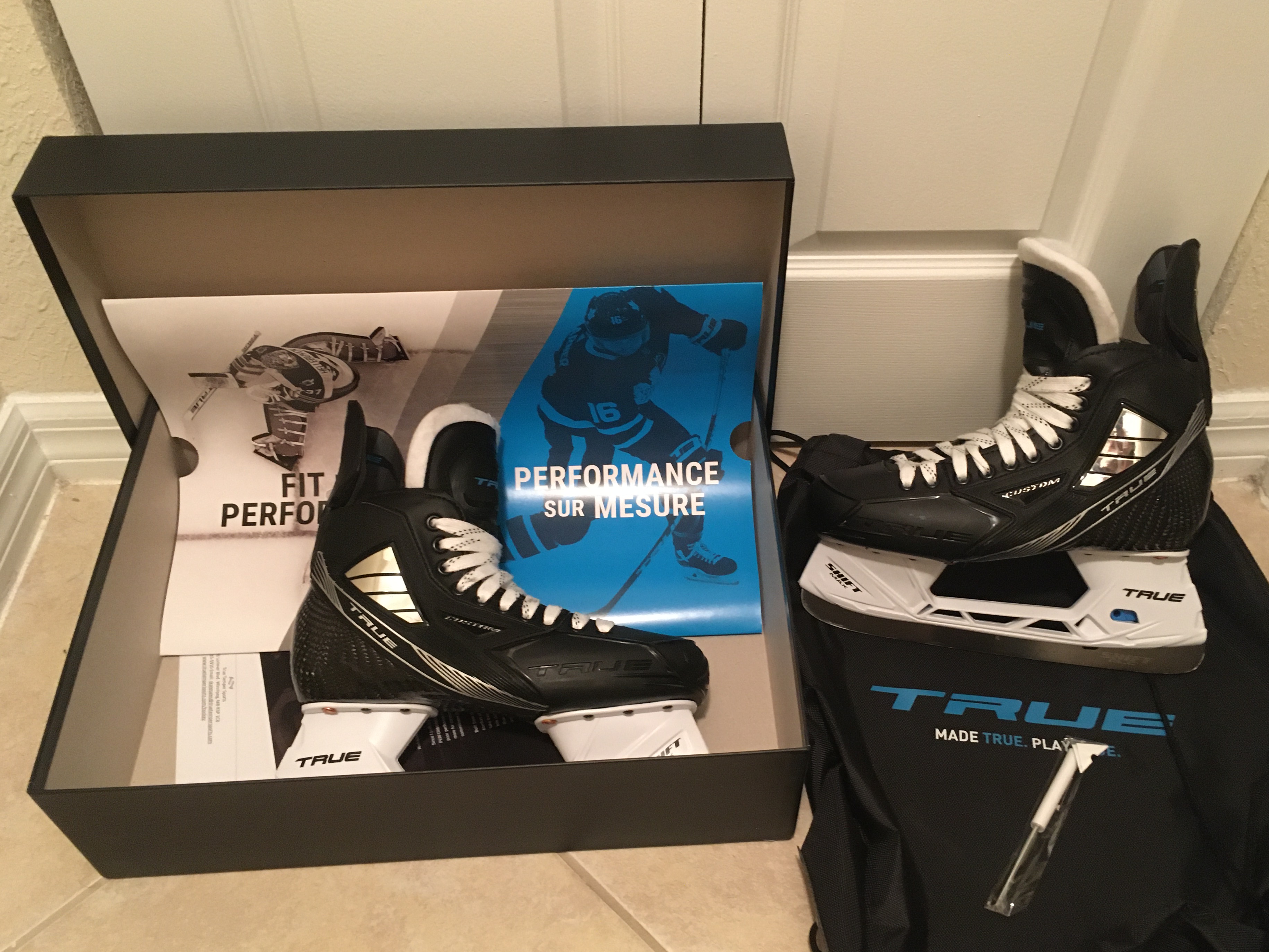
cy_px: 505
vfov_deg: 44.1
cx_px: 689
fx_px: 1173
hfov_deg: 56.7
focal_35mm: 32
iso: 400
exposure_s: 1/15
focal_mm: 4.15
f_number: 2.2
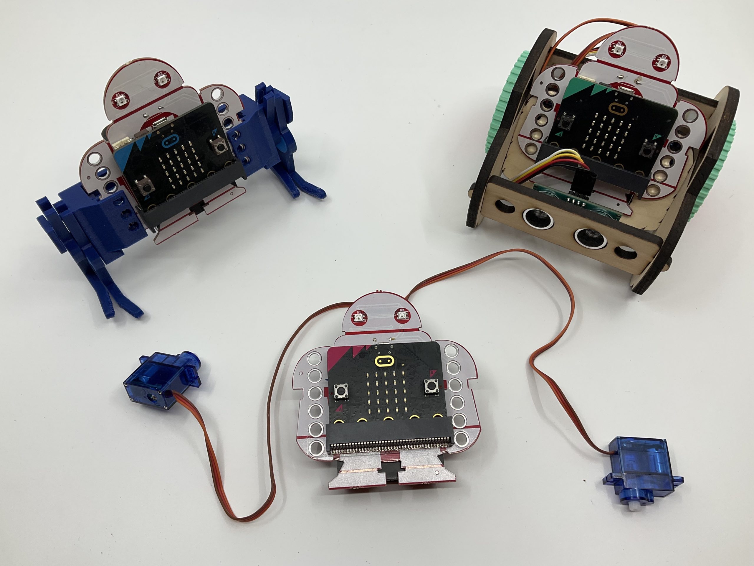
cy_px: 283
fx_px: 632
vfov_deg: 48.2
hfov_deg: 61.7
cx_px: 377
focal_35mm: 29
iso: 25
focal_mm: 3
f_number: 1.8
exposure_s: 1/246
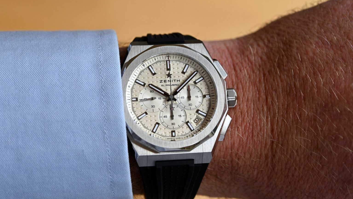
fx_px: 590
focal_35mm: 63
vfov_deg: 19.1
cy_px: 112
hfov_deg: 33.3
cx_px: 177
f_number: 6.3
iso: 400
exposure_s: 1/125
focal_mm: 60
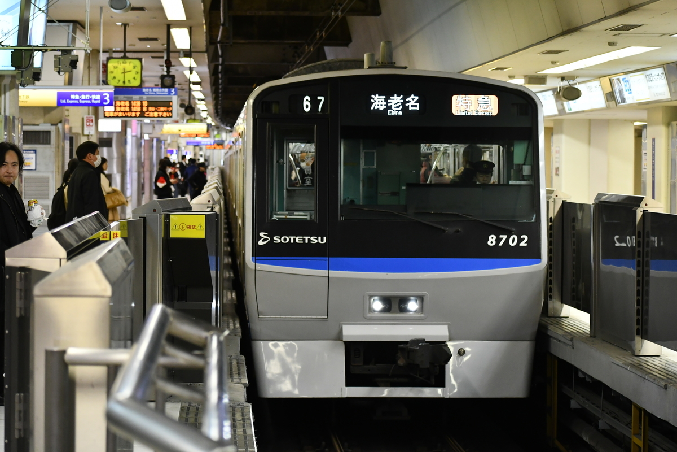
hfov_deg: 16.7
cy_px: 226
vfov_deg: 11.1
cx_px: 338
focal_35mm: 123
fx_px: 2313
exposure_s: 1/160
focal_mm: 82
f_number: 4.8
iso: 1600
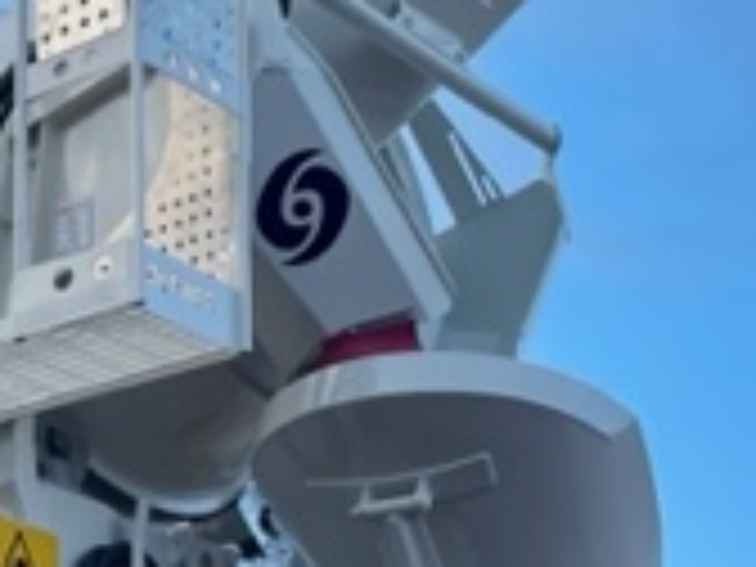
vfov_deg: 14.5
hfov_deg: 17.8
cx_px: -378
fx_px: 2162
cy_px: 680
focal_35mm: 99
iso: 32
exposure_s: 1/924
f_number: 1.6
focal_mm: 4.2
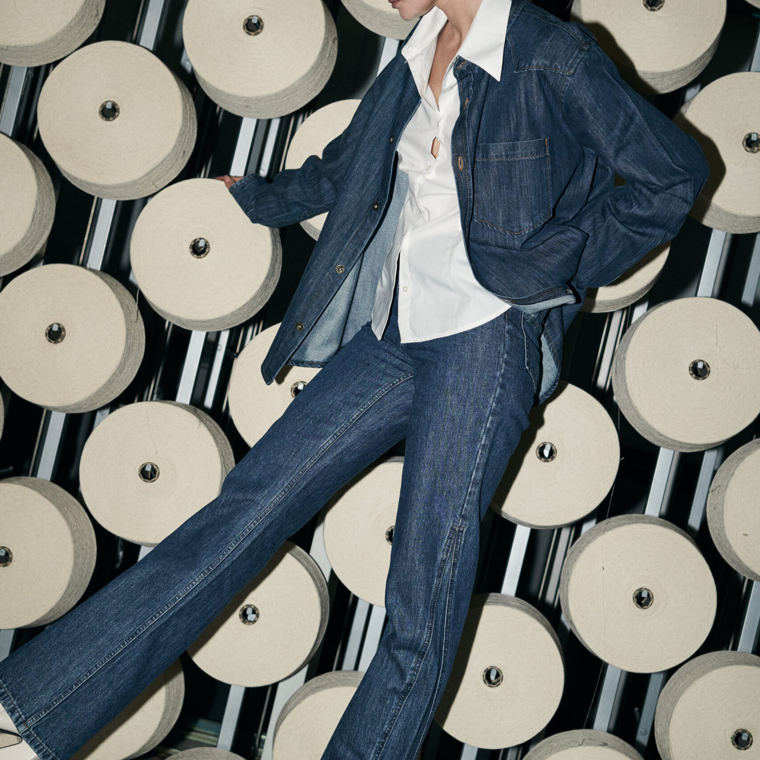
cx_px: 381
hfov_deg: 26.9
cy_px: 316
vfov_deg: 26.8
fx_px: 1590
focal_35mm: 64
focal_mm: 50
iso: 1250
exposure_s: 1/160
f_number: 4.5
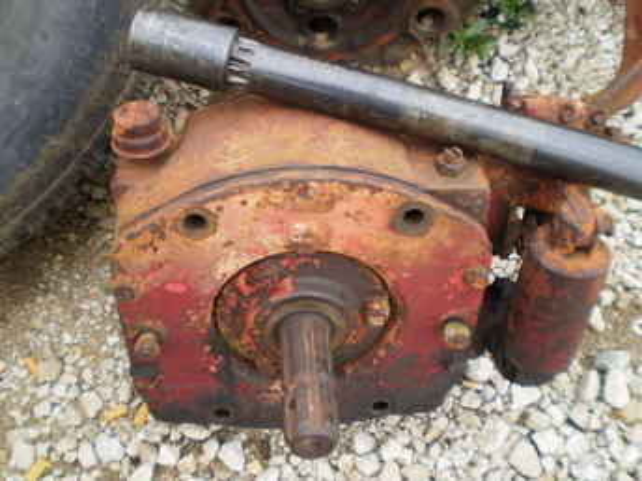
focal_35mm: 36
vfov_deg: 39.7
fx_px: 668
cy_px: 240
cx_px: 321
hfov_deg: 51.4
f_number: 3.1
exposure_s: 1/100
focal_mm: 6.3
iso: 64
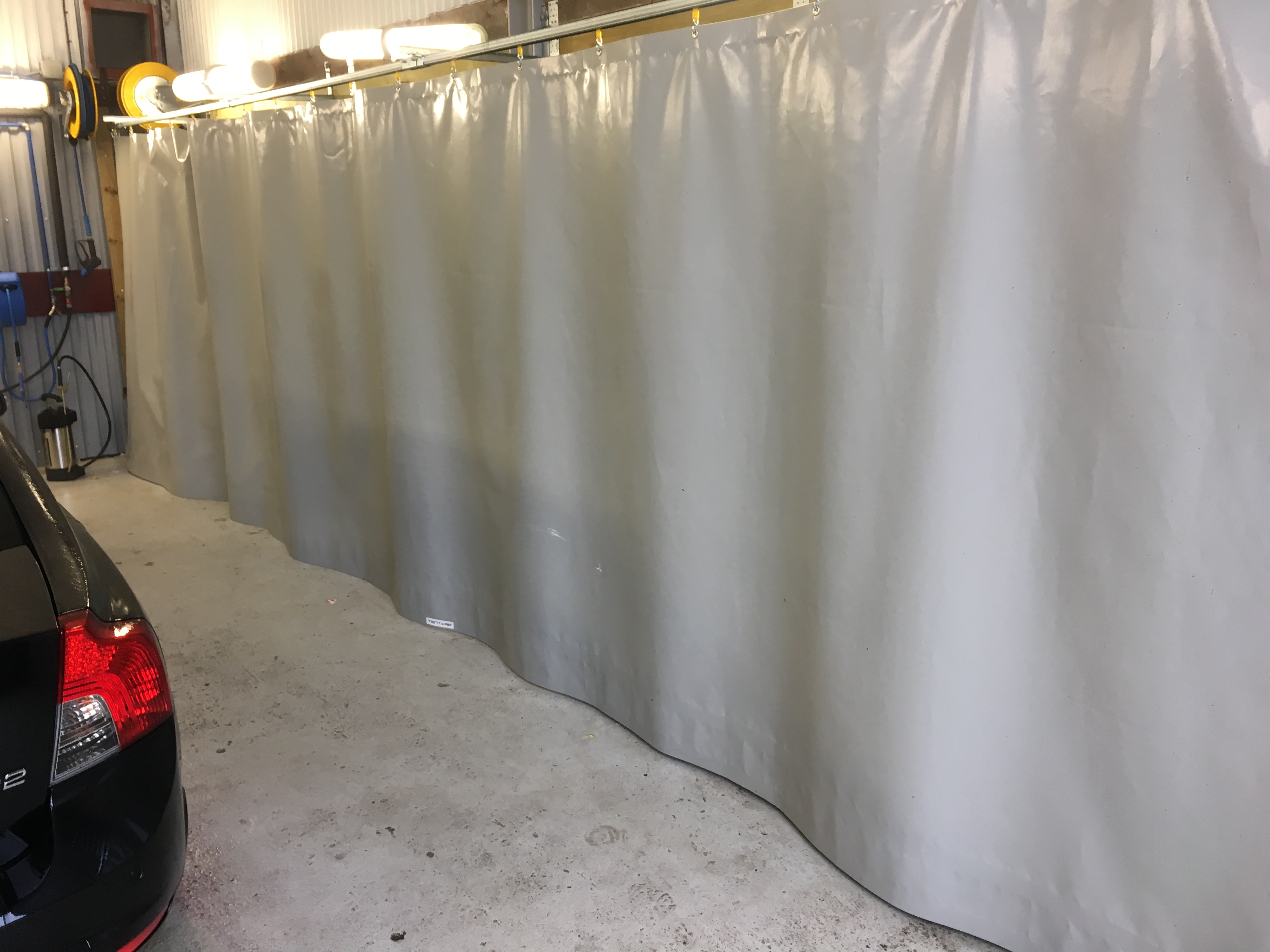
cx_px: 635
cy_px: 476
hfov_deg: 61.7
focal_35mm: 29
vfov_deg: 48.2
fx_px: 1064
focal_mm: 4.15
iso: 64
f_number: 2.2
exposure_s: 1/33
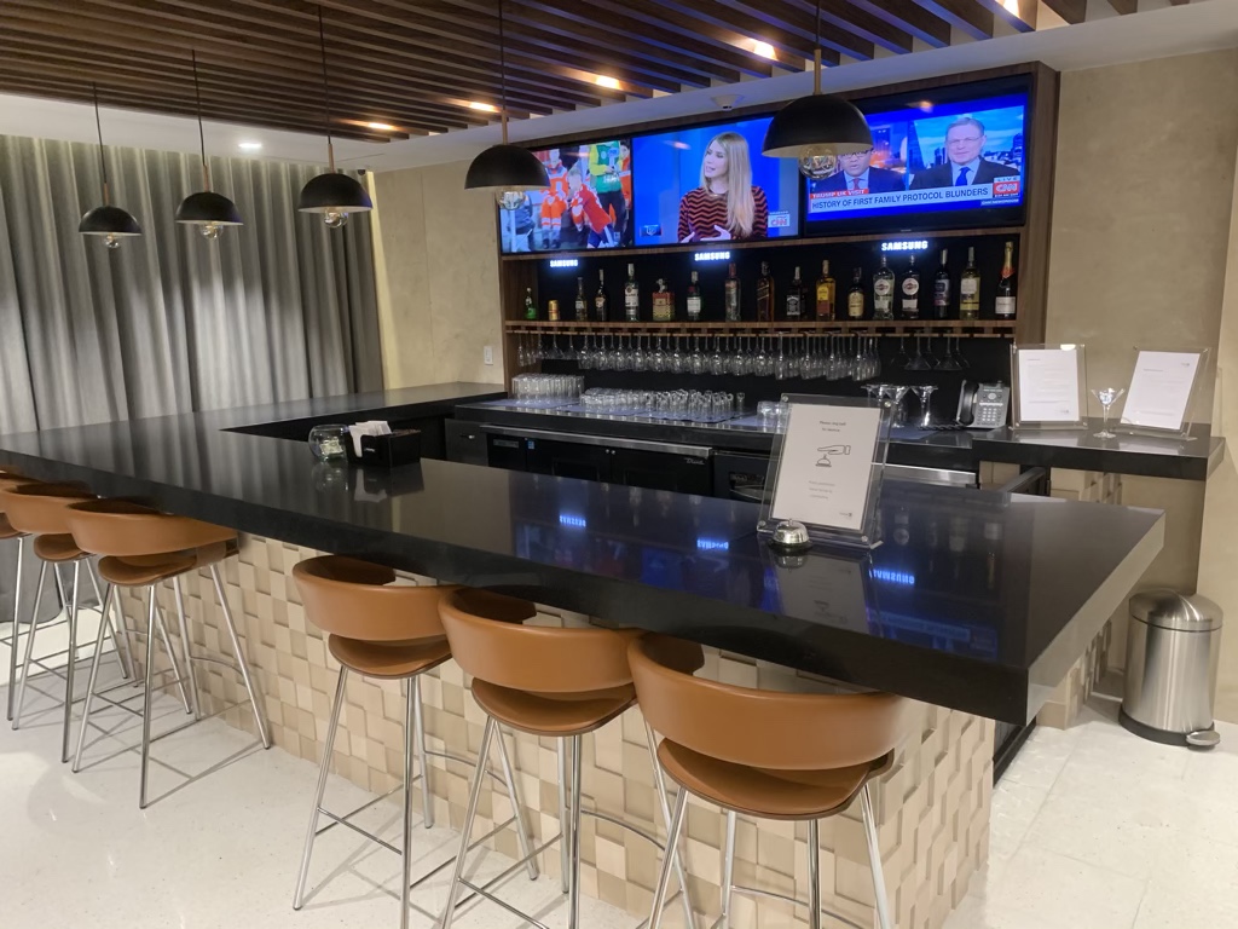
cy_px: 464
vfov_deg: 53.1
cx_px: 619
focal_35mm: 26
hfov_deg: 67.3
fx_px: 930
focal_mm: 4.25
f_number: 1.8
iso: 250
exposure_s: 1/60
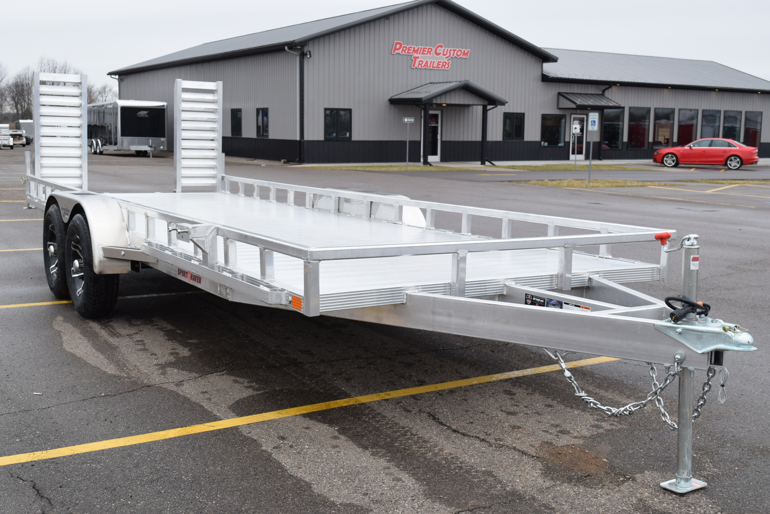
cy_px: 257
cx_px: 385
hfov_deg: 46.4
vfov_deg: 31.9
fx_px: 899
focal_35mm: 42
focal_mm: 28
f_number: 8
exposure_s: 1/250
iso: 320
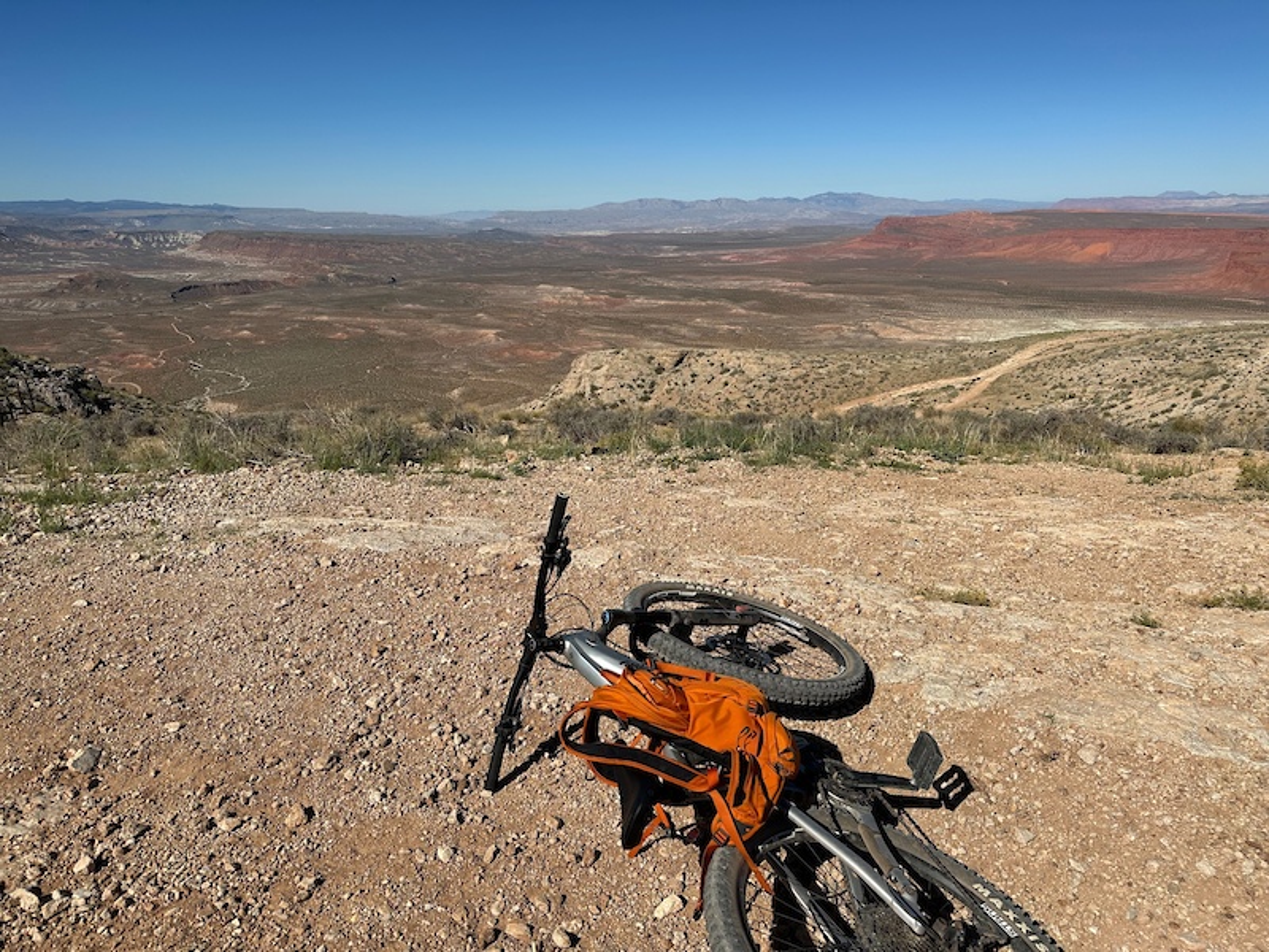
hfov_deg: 71.6
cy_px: 476
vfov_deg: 56.8
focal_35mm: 24
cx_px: 634
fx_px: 880
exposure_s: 1/9709
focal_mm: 6.86
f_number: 1.78
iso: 80
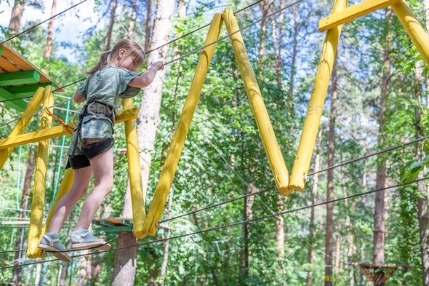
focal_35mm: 50
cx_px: 214
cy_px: 143
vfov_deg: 27.0
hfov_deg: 39.6
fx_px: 596
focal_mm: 50
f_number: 3.5
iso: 250
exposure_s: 1/500
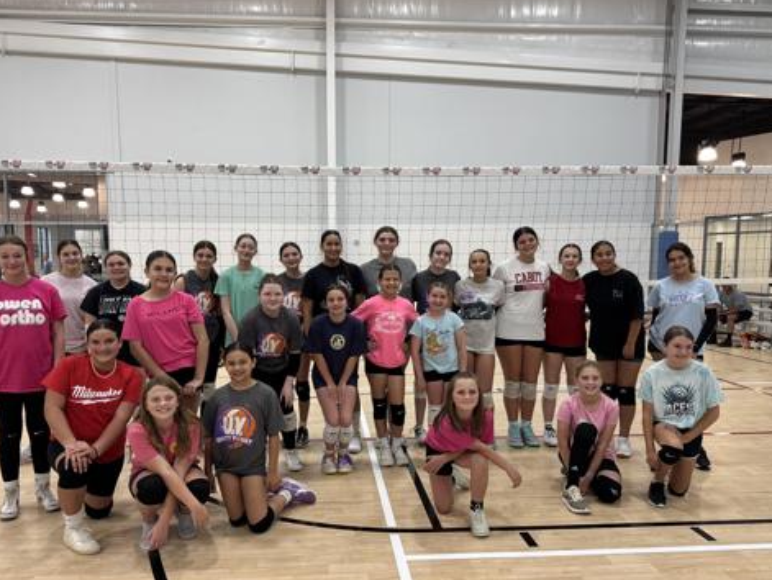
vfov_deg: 49.7
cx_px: 367
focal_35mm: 28
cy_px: 330
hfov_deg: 63.4
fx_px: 625
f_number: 1.78
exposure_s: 1/121
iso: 200
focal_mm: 6.76
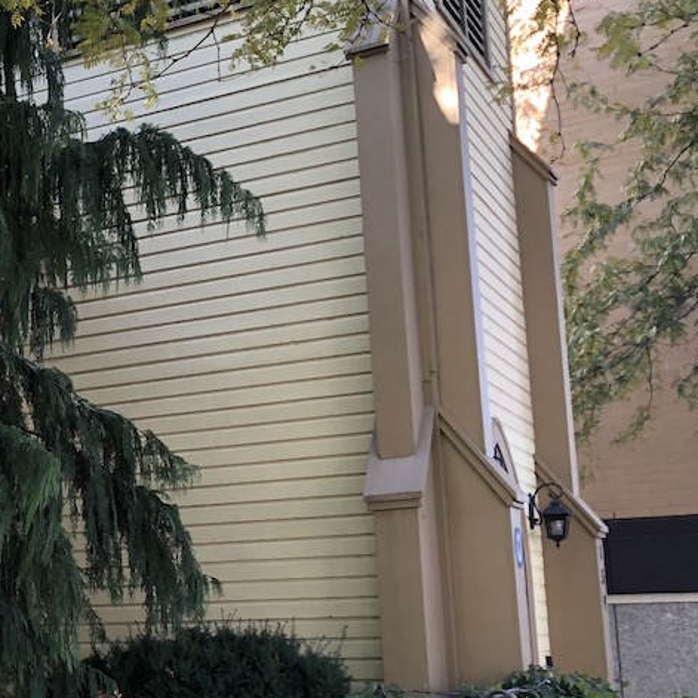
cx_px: -102
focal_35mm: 63
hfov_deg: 25.0
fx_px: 1437
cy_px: 455
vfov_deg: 27.2
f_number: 1.8
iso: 40
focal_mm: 3.99
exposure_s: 1/120
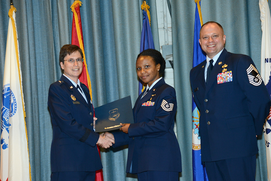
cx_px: 136
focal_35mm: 95
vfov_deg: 14.4
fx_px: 715
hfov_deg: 21.5
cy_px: 90
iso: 1250
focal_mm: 95
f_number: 4
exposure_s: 1/80
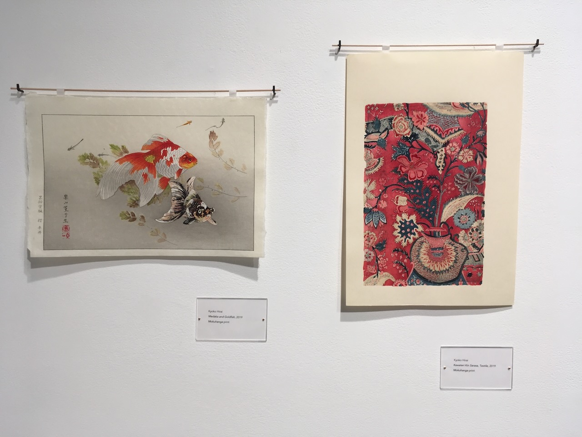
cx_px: 291
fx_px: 488
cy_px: 218
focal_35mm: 29
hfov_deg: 61.7
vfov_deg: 48.2
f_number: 2.2
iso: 32
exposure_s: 1/60
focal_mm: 4.15
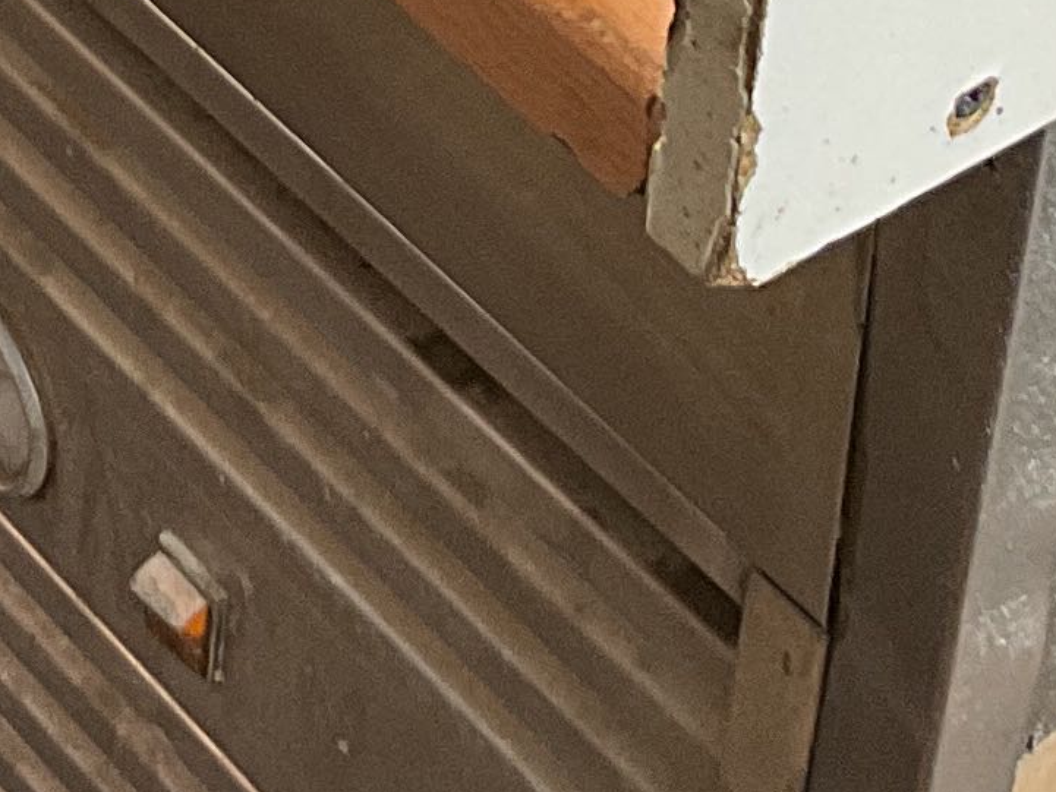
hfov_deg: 11.8
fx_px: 4943
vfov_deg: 8.8
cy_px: -593
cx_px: -356
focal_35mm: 162
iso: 80
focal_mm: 3
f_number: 1.8
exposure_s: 1/50
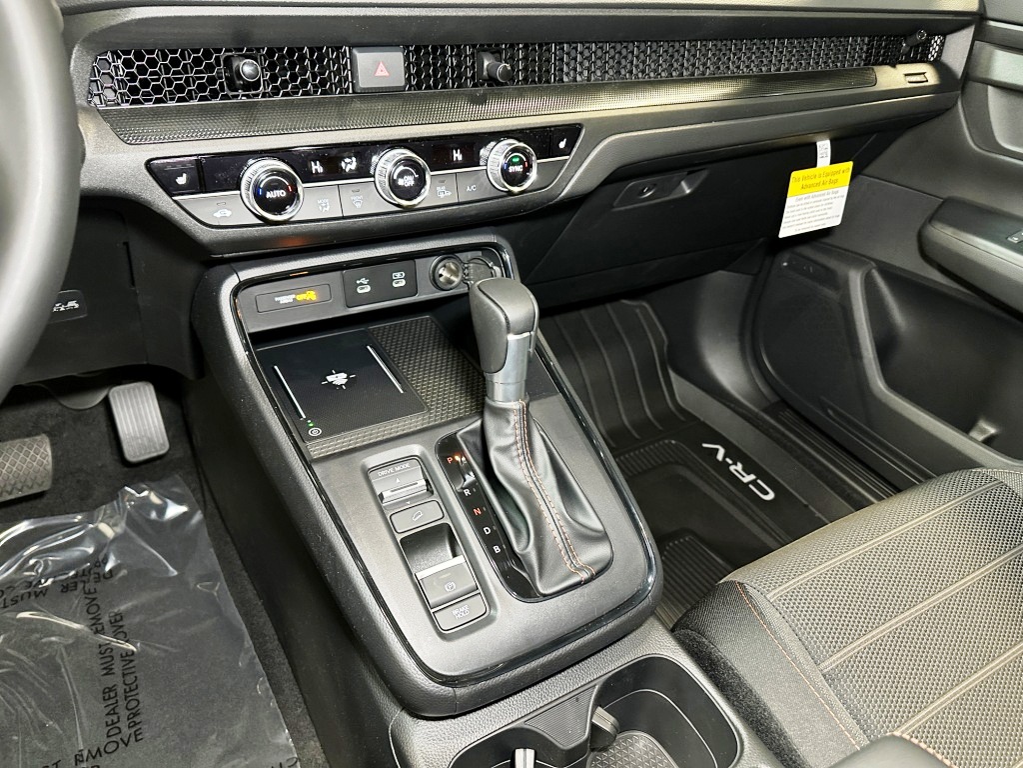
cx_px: 512
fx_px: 709
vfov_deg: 56.8
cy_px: 384
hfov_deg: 71.6
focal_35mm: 24
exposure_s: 1/30
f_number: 1.78
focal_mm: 6.86
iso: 1000
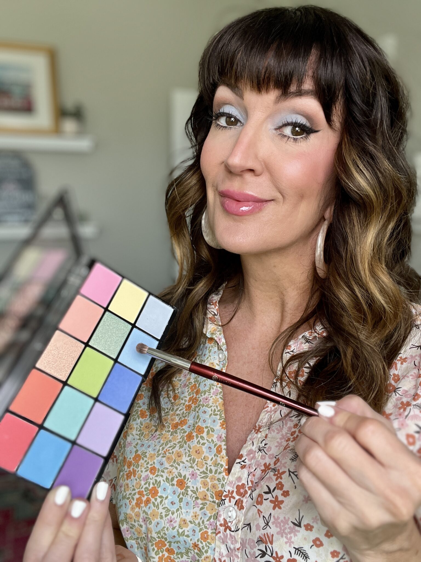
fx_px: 486
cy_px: 281
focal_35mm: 30
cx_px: 210
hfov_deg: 46.8
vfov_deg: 60.0
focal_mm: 2.71
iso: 64
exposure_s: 1/121
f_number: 2.2
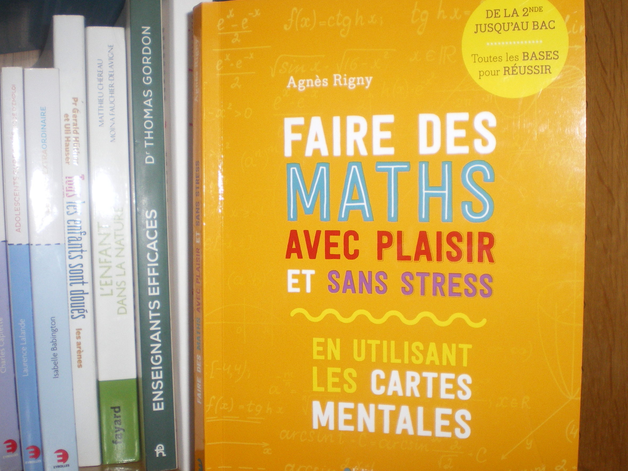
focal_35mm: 41
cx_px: 327
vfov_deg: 35.1
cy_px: 239
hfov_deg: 45.8
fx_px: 744
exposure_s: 1/50
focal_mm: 6.3
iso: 200
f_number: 3.1
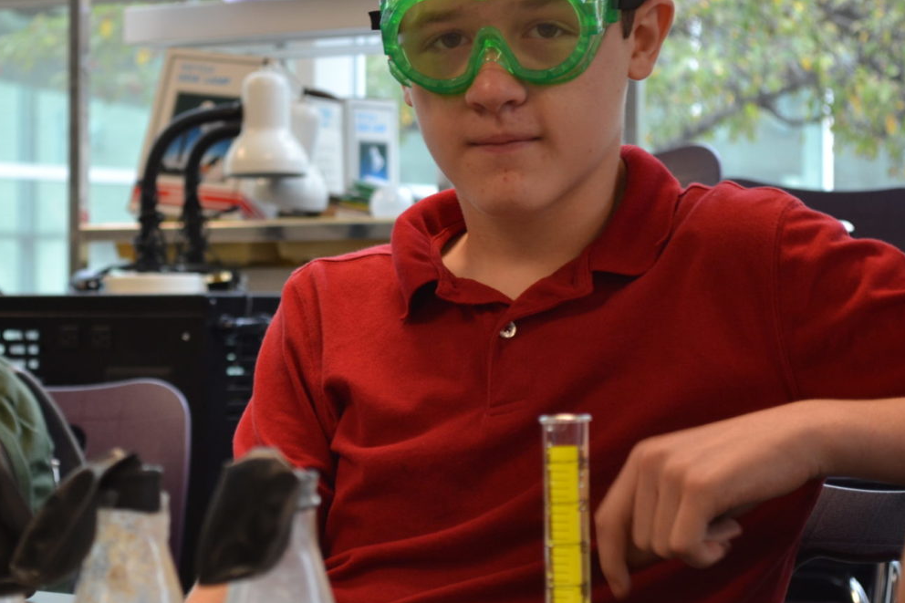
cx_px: 252
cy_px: 298
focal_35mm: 128
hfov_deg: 16.0
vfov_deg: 10.7
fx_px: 3211
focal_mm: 55
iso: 400
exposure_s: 1/20
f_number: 5.6
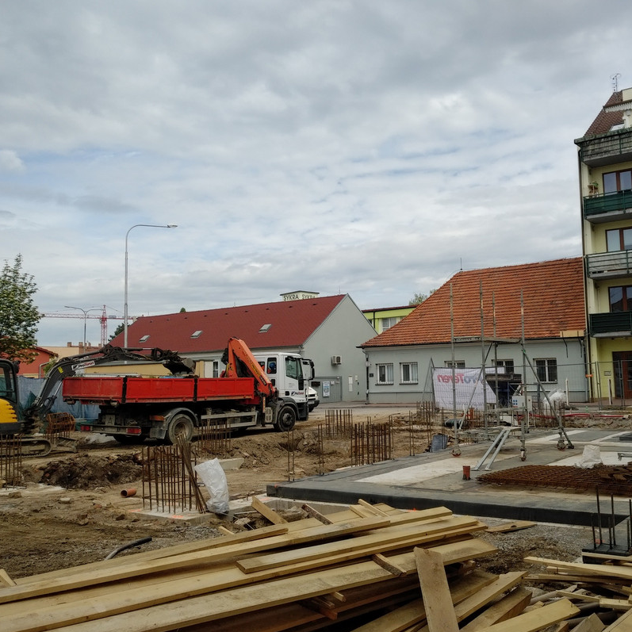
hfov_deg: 50.5
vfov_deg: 51.1
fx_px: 661
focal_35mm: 32
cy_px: 316
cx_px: 398
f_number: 2
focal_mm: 4.52
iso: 100
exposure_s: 1/1790
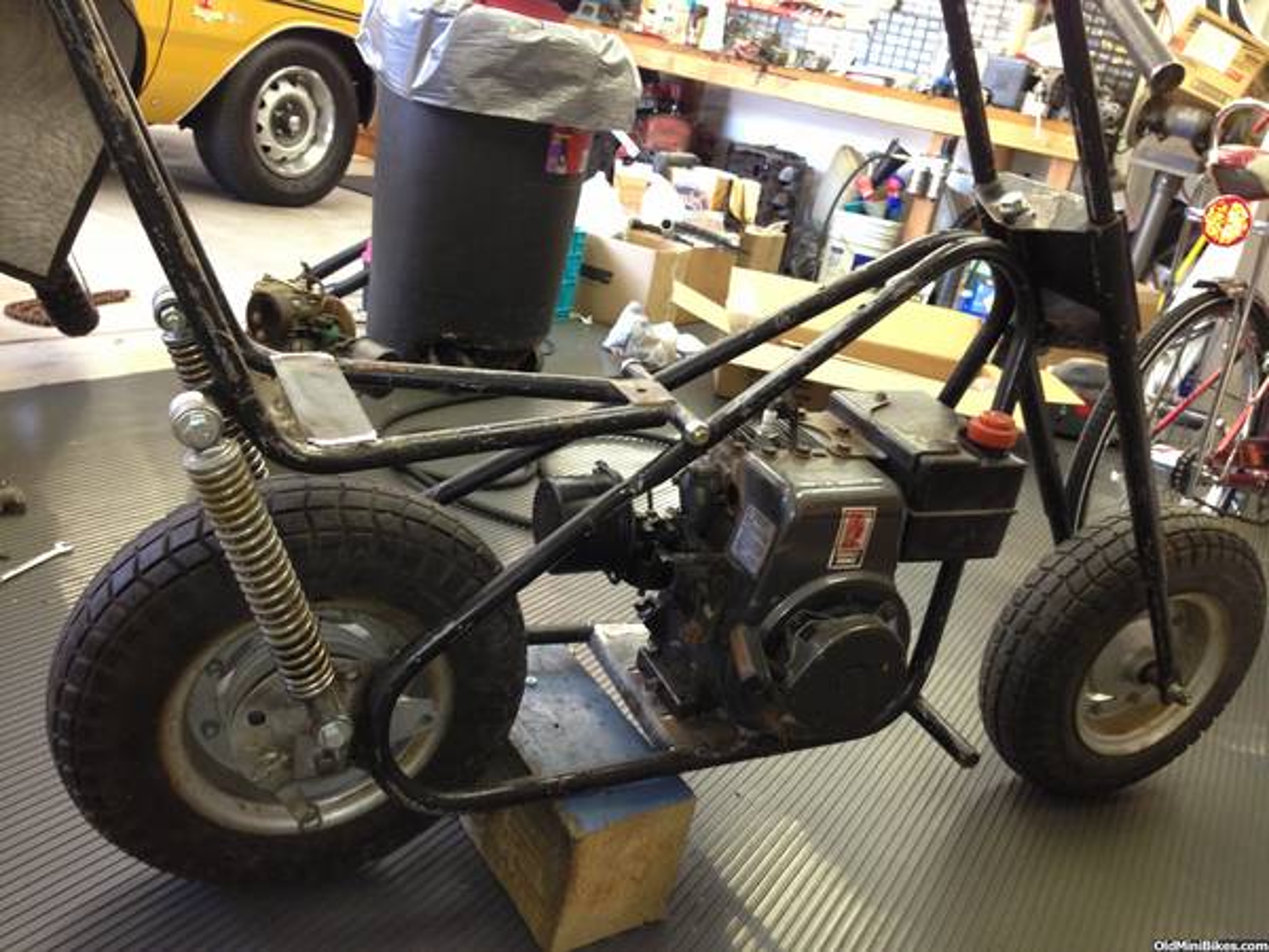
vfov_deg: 42.9
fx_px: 1210
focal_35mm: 33
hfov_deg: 55.4
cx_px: 634
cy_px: 476
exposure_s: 1/20
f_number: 2.4
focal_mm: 4.13
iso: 125
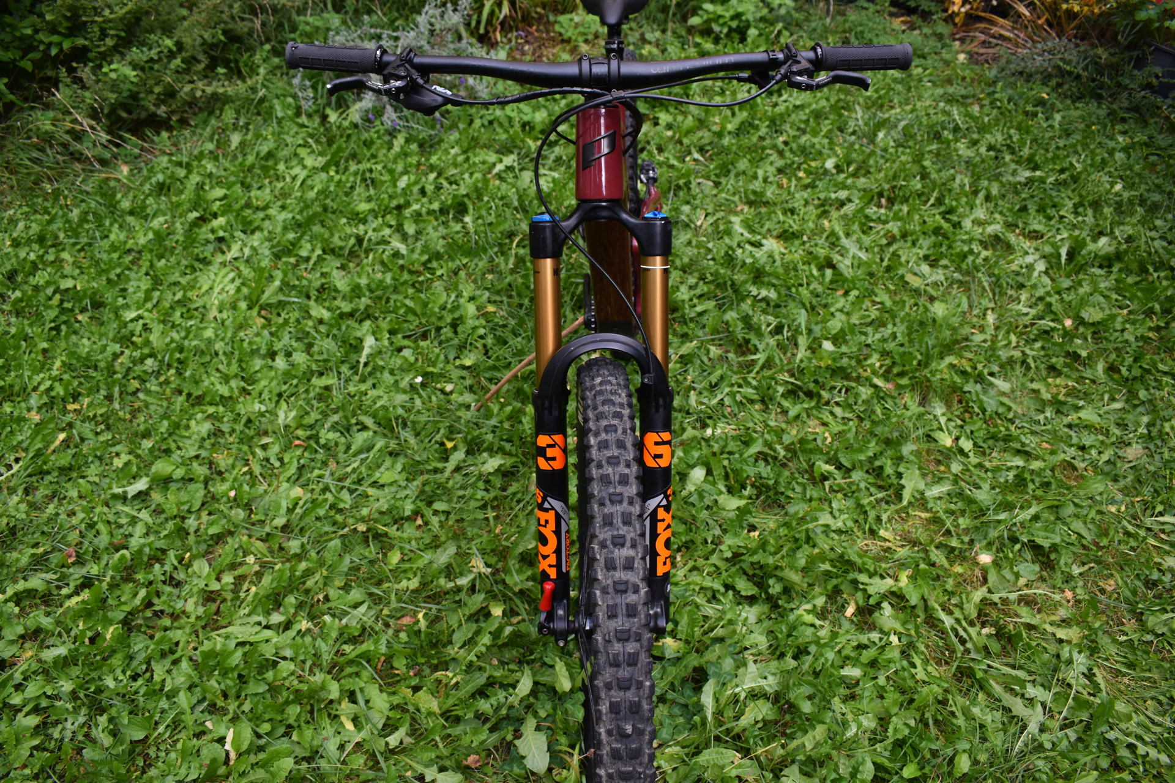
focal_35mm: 30
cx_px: 588
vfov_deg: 43.6
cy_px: 392
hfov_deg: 61.9
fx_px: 979
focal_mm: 20
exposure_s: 1/250
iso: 280
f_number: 5.6
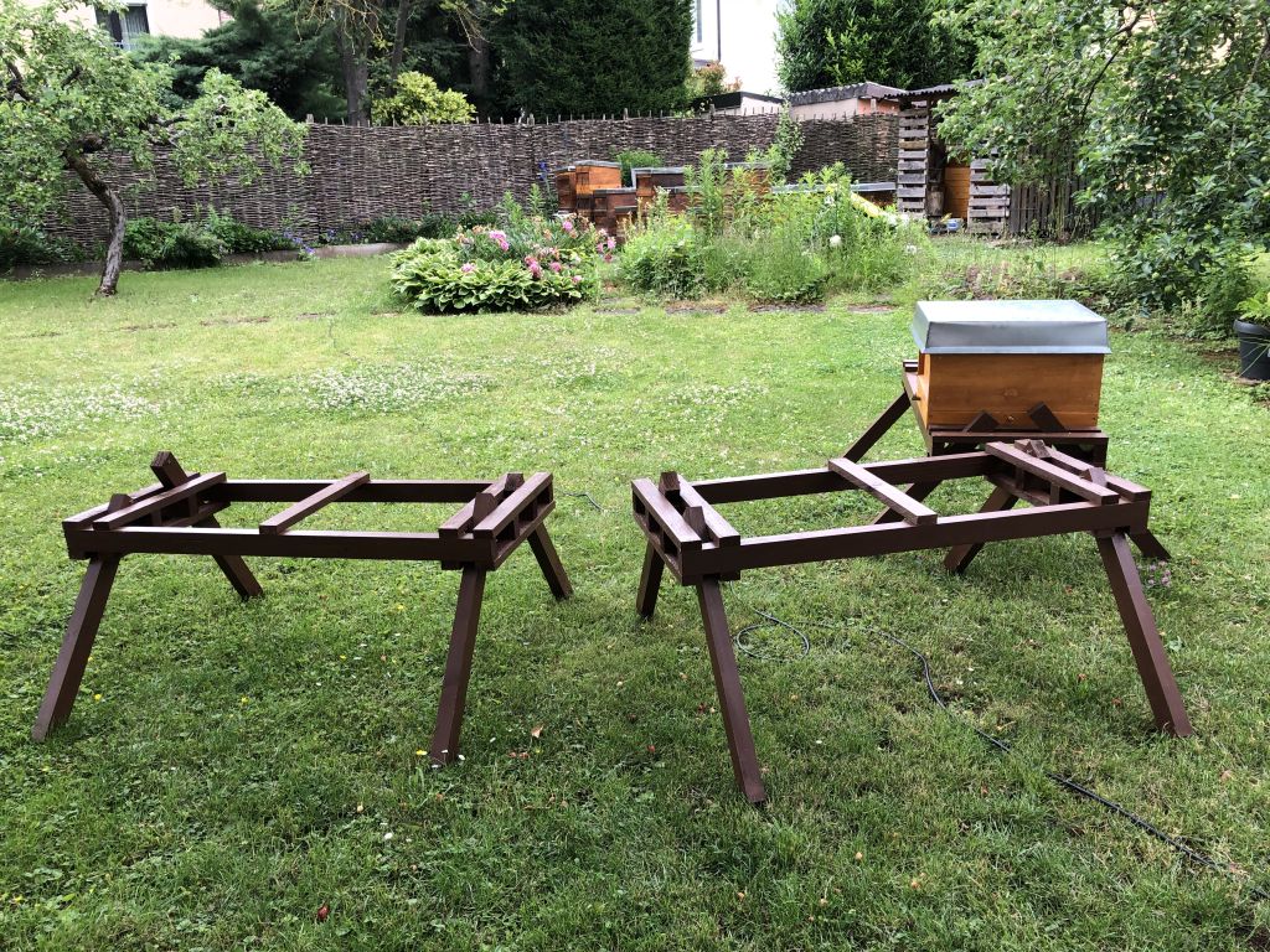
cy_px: 476
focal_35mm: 28
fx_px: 1027
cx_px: 635
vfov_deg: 49.7
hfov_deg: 63.4
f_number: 1.8
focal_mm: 3.99
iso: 50
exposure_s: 1/120
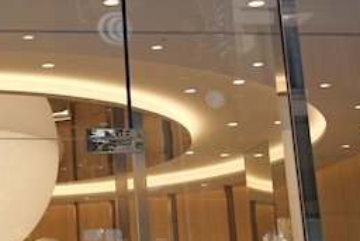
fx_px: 1001
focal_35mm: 100
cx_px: -58
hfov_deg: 19.4
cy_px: 27
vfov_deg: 13.6
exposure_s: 1/100
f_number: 4
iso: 100
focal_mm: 40
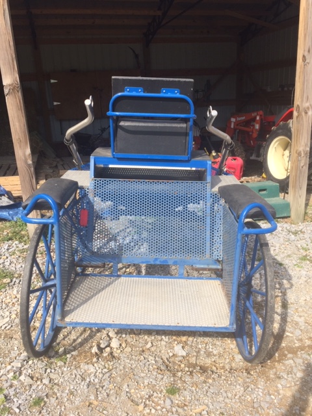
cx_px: 156
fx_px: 349
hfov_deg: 48.2
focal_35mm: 29
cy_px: 208
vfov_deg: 61.7
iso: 32
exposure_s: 1/860
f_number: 2.2
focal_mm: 4.15
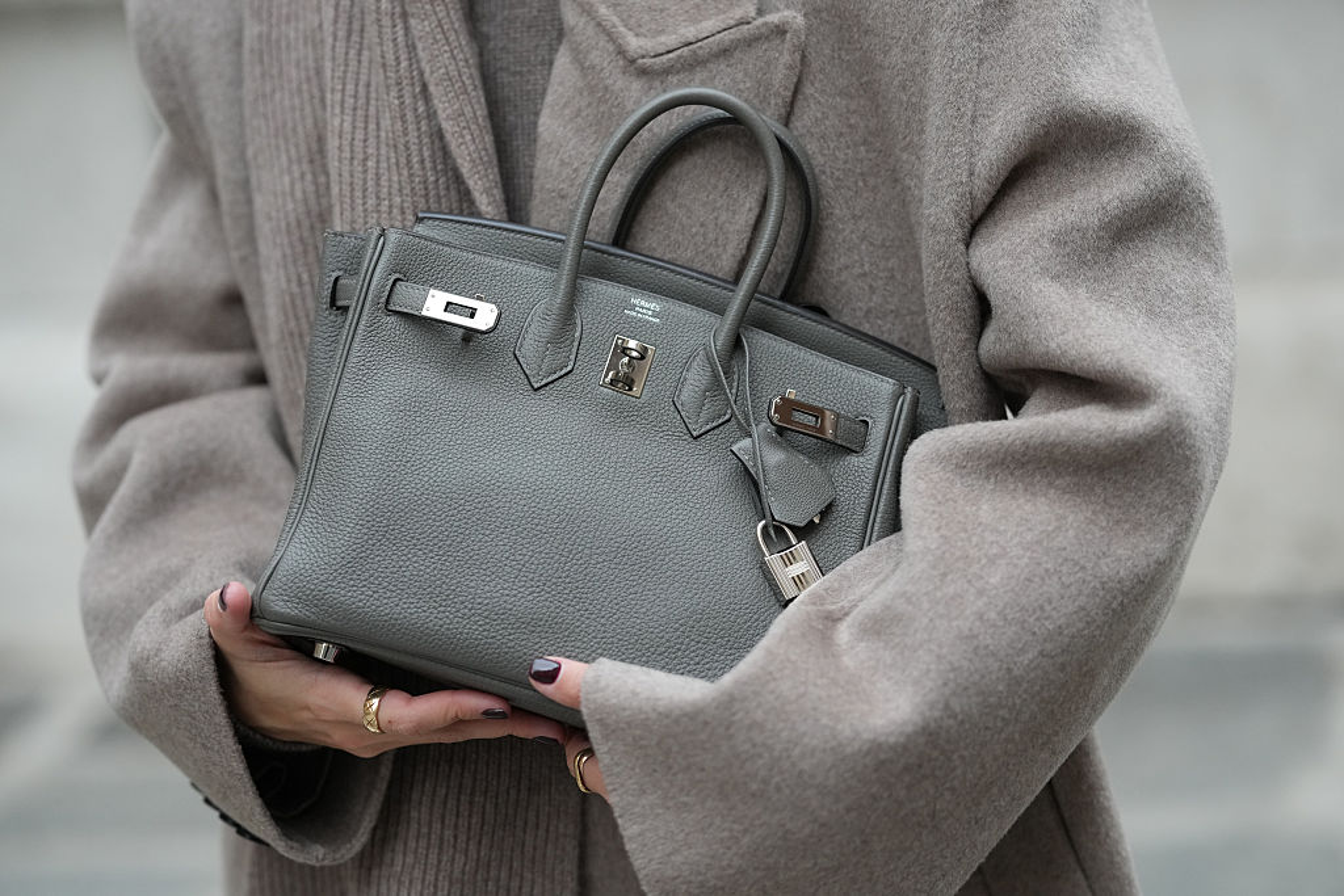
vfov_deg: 16.1
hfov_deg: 23.9
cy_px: 448
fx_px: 3174
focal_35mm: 85
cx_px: 672
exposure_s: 1/1000
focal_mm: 85
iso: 2000
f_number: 2.5
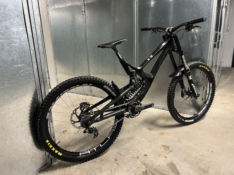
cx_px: 117
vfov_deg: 53.1
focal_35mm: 26
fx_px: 176
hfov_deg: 67.3
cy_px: 88
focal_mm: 5.7
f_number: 1.5
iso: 200
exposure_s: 1/41
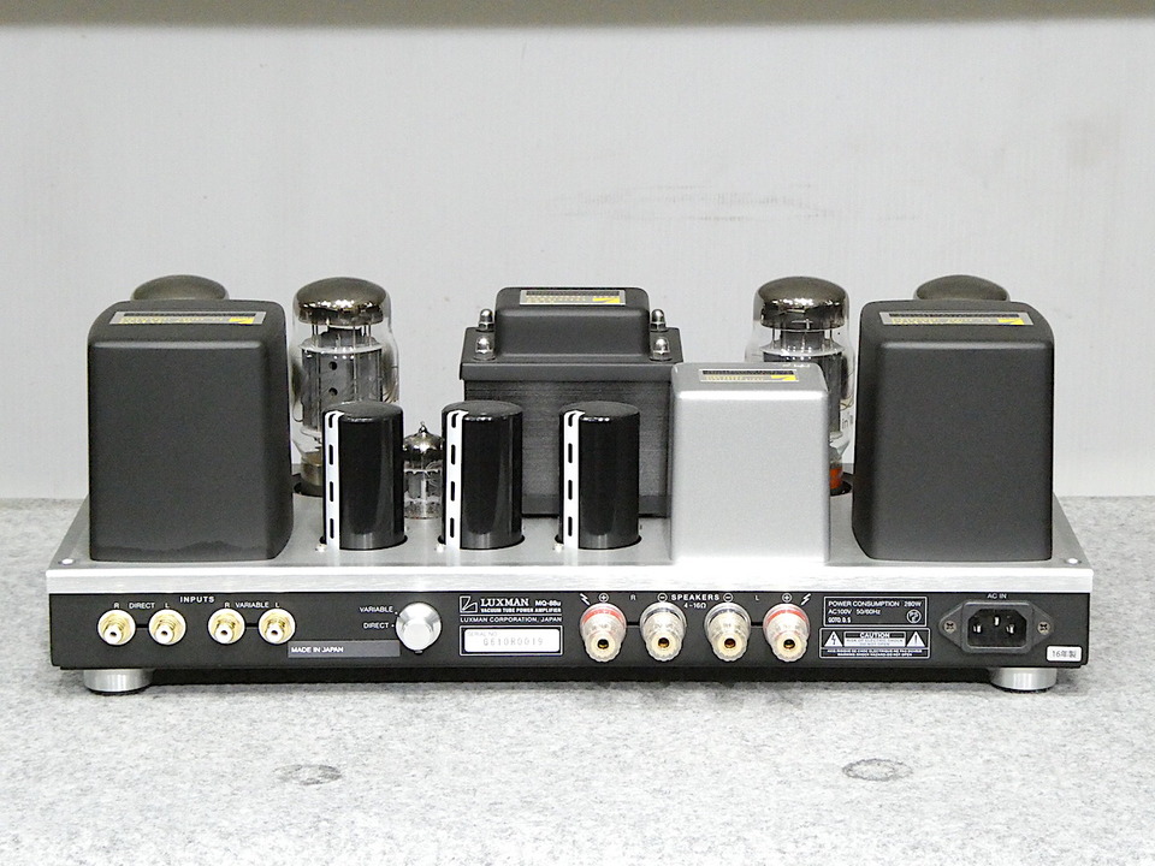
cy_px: 433
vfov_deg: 14.0
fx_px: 3537
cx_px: 578
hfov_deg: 18.5
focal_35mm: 106
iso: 1600
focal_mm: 19
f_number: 5.1
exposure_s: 1/30
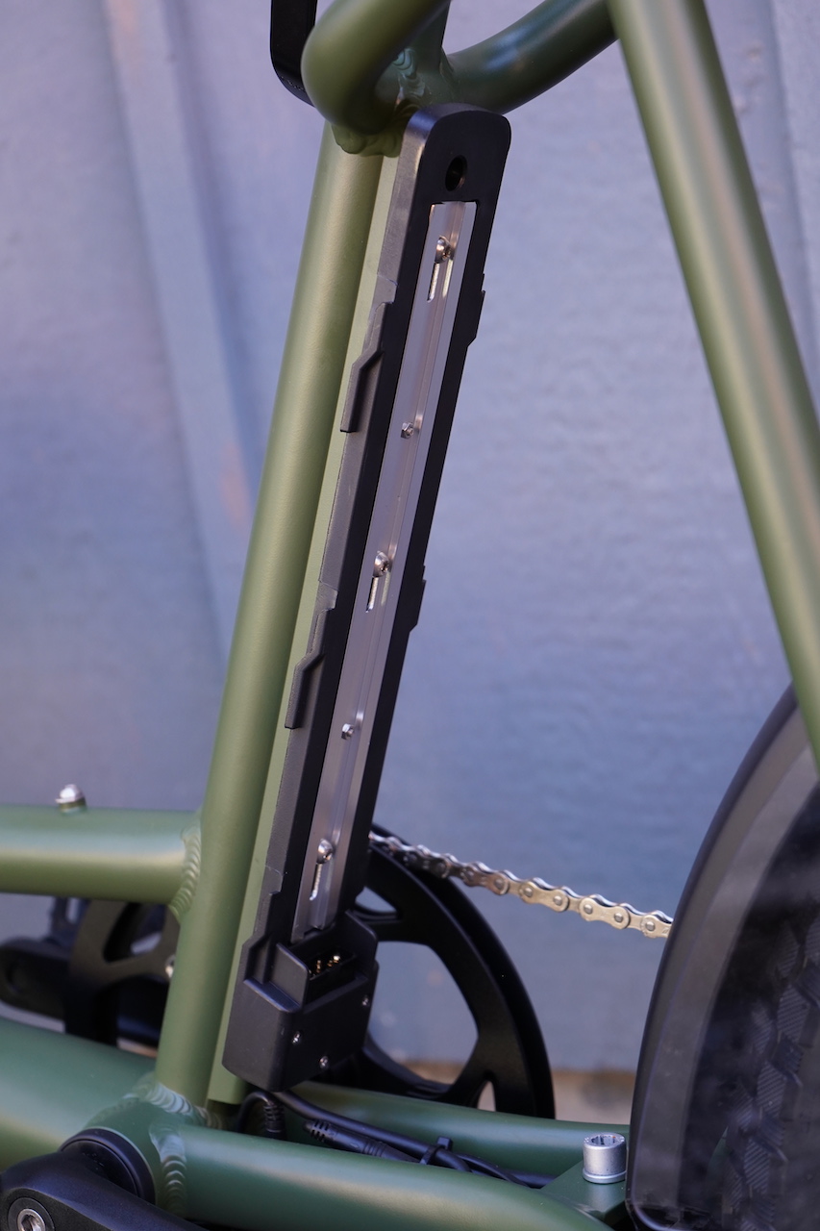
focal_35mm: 69
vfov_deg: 29.2
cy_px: 616
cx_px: 410
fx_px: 2358
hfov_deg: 19.7
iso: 1250
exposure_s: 1/160
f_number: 5.6
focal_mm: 69
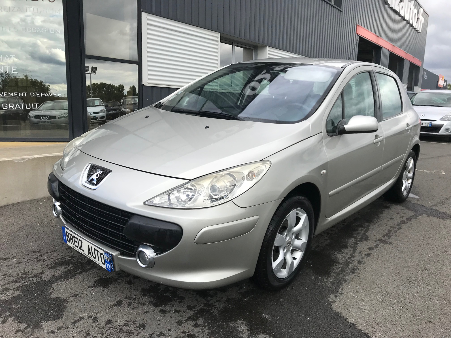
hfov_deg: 63.4
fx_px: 365
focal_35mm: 28
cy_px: 169
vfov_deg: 49.7
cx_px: 226
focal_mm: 3.99
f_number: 1.8
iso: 20
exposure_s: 1/1041
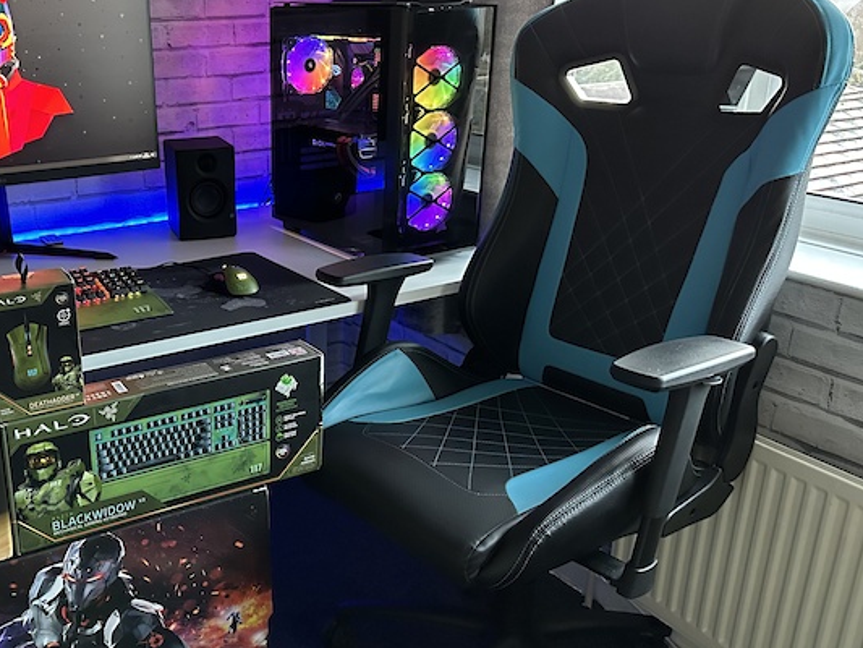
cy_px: 343
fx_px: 898
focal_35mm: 36
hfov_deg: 49.5
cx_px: 228
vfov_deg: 39.7
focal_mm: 6.86
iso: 1000
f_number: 1.78
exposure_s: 1/40
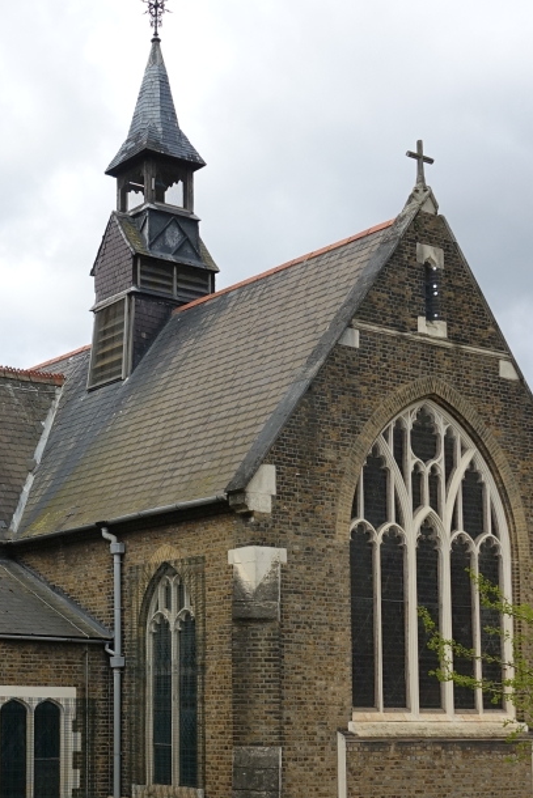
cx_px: 38
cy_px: 566
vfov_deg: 33.5
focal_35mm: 59
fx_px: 1309
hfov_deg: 22.4
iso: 100
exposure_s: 1/500
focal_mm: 8.8
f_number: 4
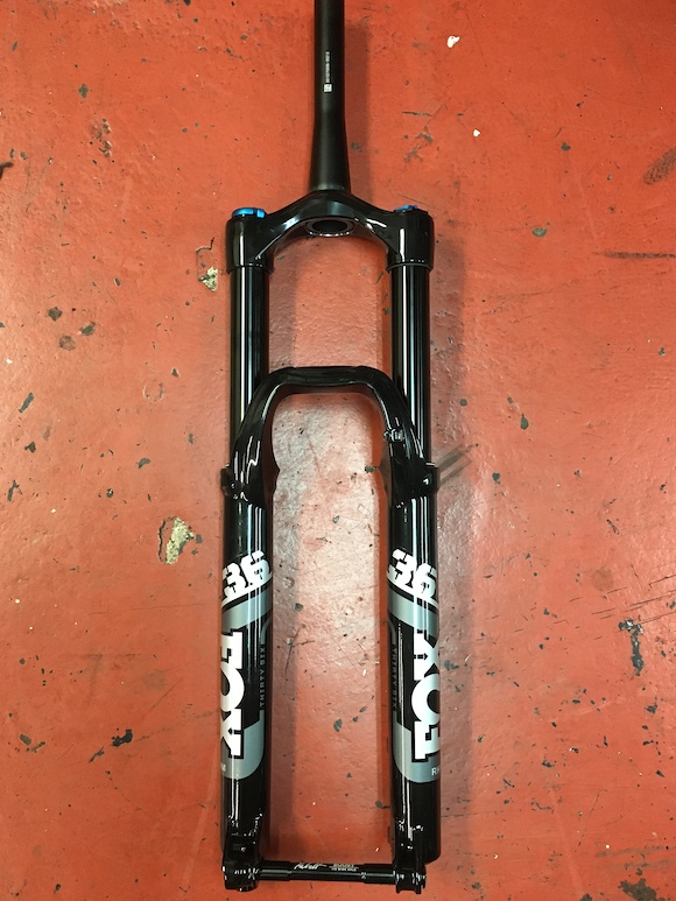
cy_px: 450
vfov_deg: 60.0
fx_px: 781
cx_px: 331
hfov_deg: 46.8
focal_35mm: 30
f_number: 2.2
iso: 200
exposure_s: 1/30
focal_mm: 4.15
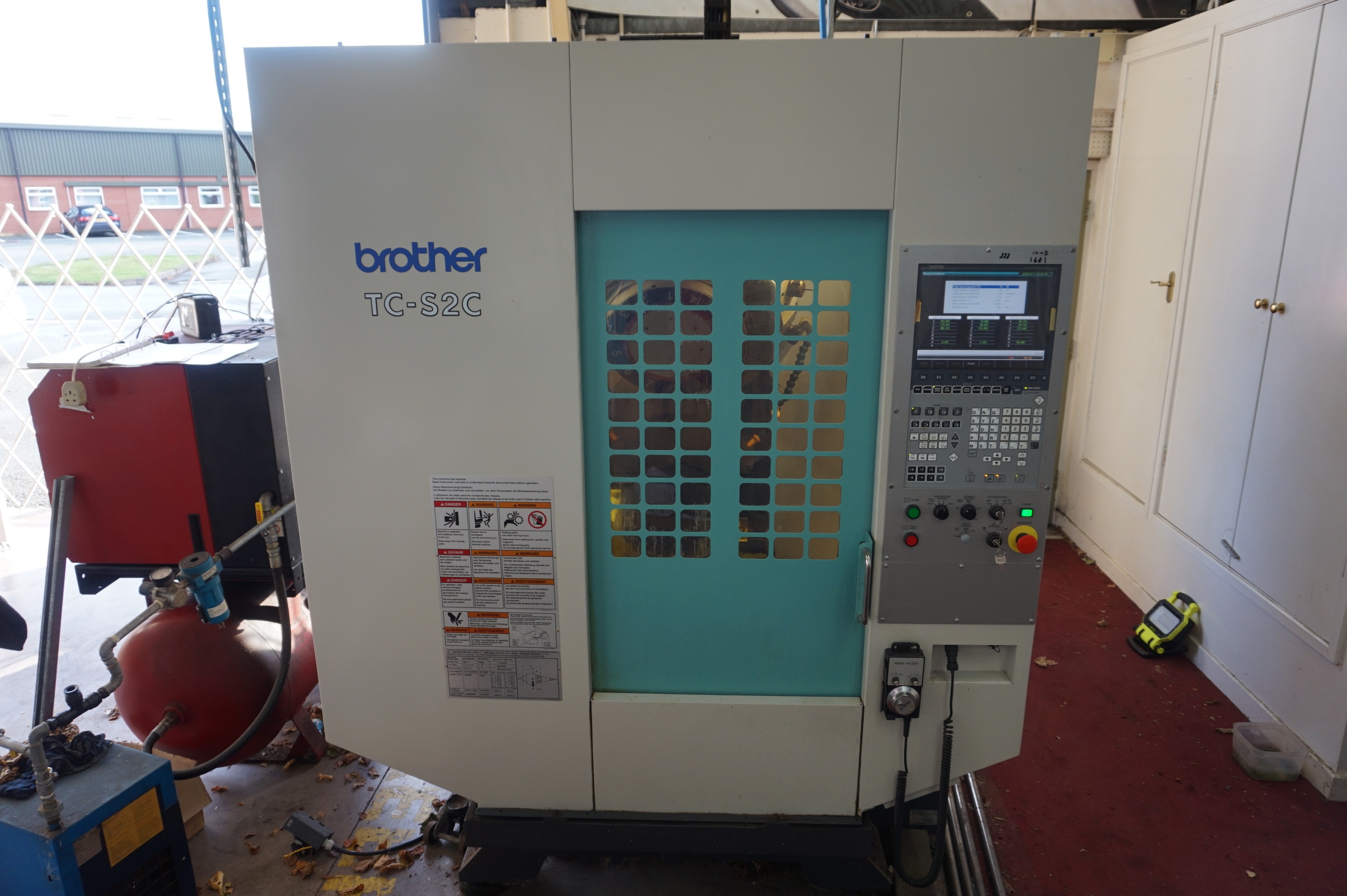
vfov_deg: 53.1
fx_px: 897
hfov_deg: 73.8
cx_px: 674
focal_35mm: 24
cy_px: 448
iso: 200
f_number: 4
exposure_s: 1/60
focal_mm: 16
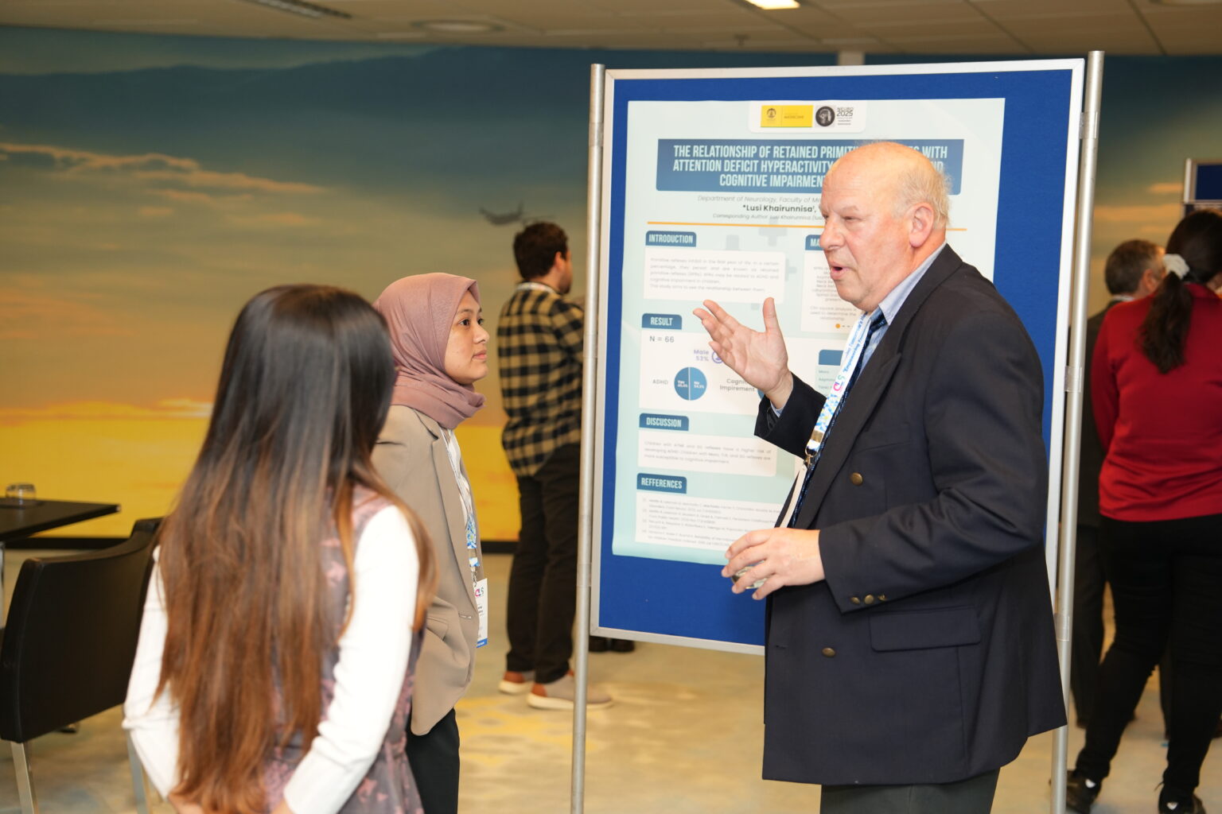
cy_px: 407
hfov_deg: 38.9
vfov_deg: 26.5
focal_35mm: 51
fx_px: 1731
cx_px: 611
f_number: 2.8
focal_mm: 51
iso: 1000
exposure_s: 1/250
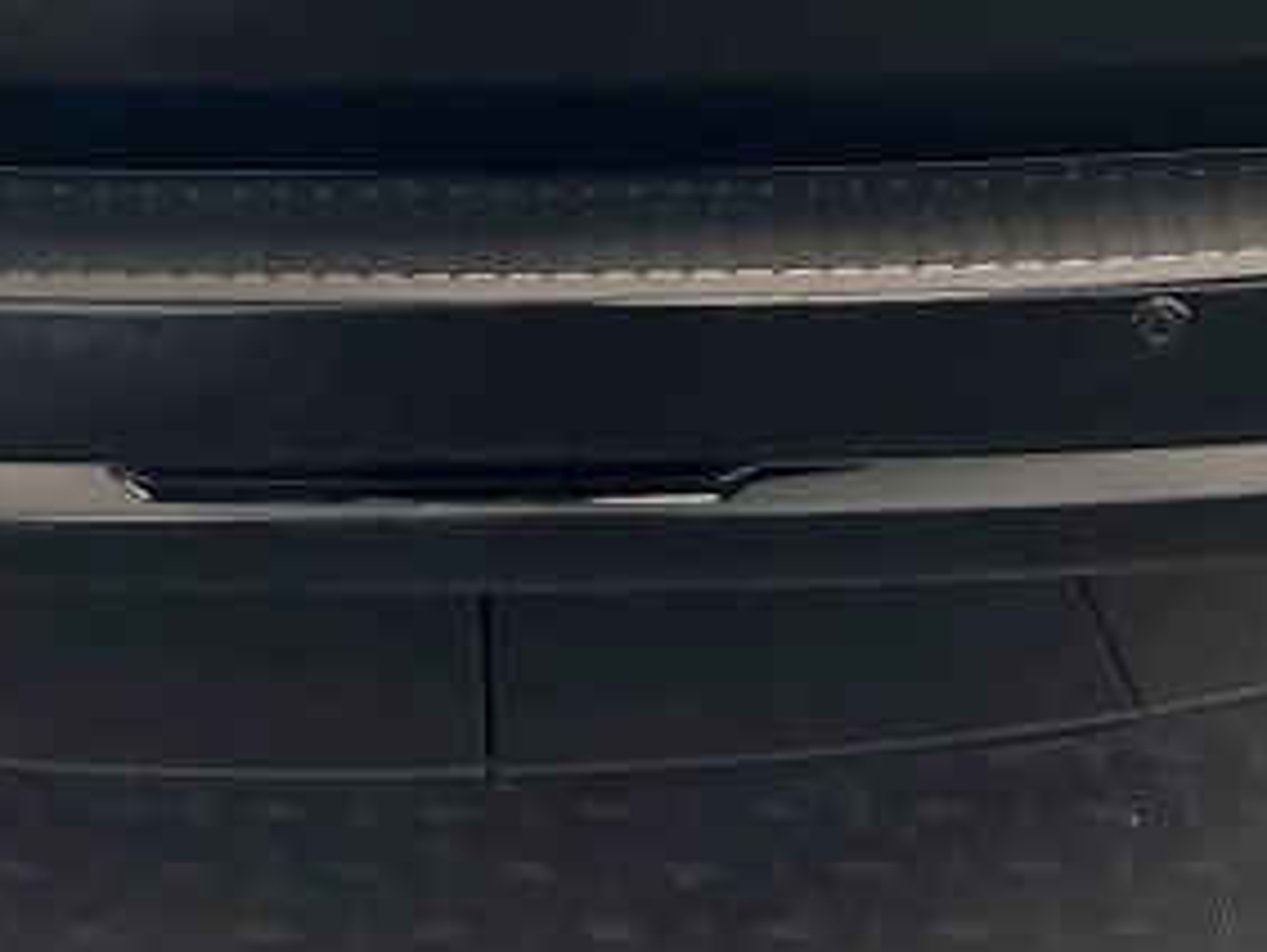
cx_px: 485
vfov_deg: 15.3
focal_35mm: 87
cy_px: -611
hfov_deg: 22.4
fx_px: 3187
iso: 640
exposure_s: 1/40
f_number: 1.78
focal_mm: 6.86
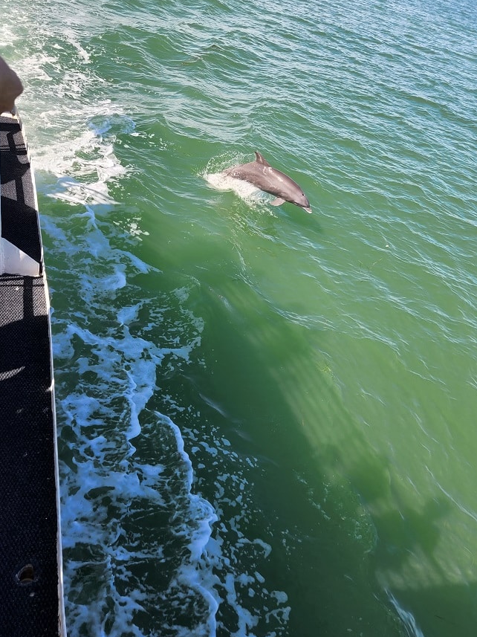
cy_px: 328
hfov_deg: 48.1
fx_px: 533
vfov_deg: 61.7
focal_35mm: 29
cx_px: 218
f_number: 1.8
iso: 20
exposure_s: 1/688
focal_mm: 5.4
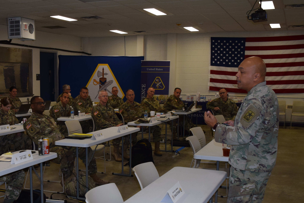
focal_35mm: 51
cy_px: 154
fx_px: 431
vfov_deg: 26.1
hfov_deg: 38.1
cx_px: 85
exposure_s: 1/100
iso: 800
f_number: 5
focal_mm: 22
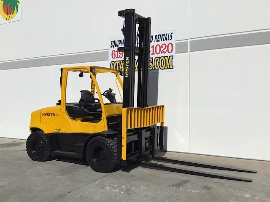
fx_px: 242
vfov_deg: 45.4
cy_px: 101
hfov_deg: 58.4
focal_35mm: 31
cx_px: 135
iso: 25
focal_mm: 3.3
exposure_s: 1/3891
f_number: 2.4
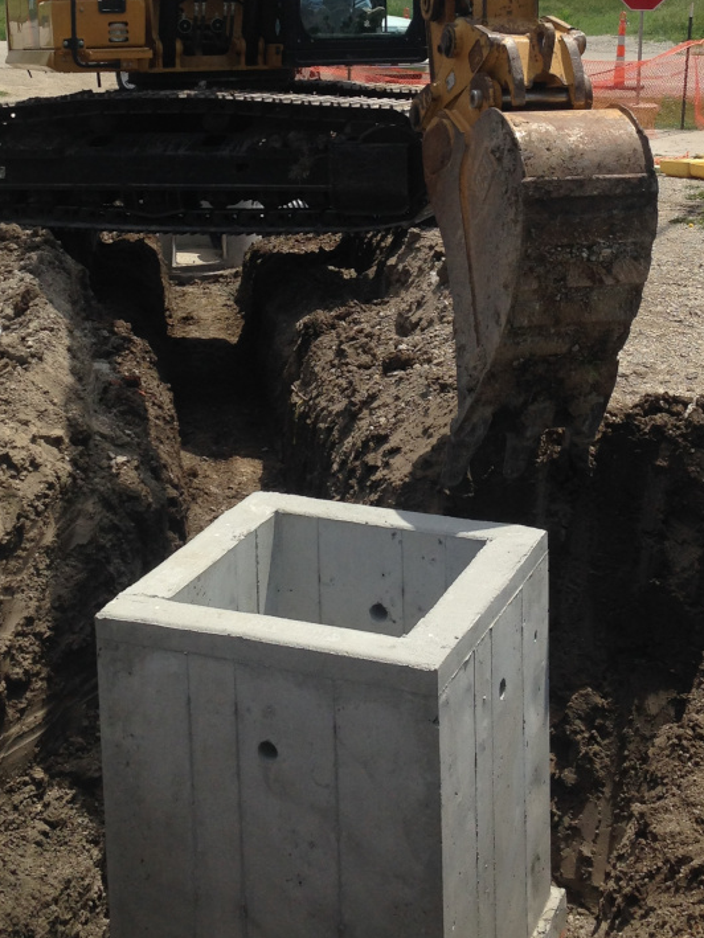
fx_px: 1681
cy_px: 216
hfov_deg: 23.6
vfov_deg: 30.6
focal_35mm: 62
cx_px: 314
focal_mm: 4.12
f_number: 2.4
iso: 50
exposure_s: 1/1748
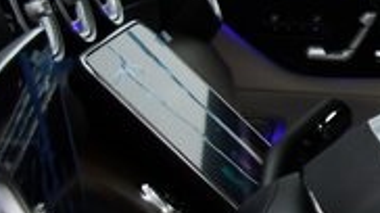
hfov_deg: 11.0
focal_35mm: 159
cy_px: 145
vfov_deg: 7.6
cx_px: 975
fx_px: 1601
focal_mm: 18
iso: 1000
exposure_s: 1/125
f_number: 3.5
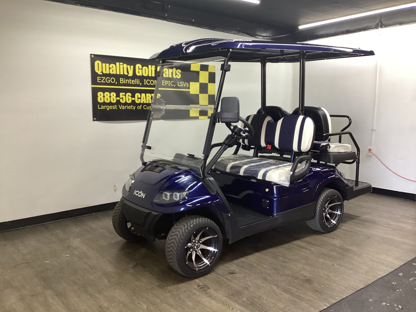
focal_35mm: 31
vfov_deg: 45.4
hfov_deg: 58.4
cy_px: 156
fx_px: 373
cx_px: 208
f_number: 2.4
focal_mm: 3.3
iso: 125
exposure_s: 1/60
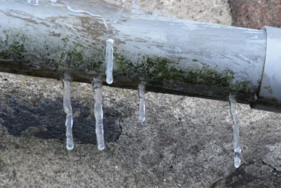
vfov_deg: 2.9
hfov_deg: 4.3
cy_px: 103
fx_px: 3724
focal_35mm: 477
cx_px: 203
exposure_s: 1/500
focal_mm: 170
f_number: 6
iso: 2200
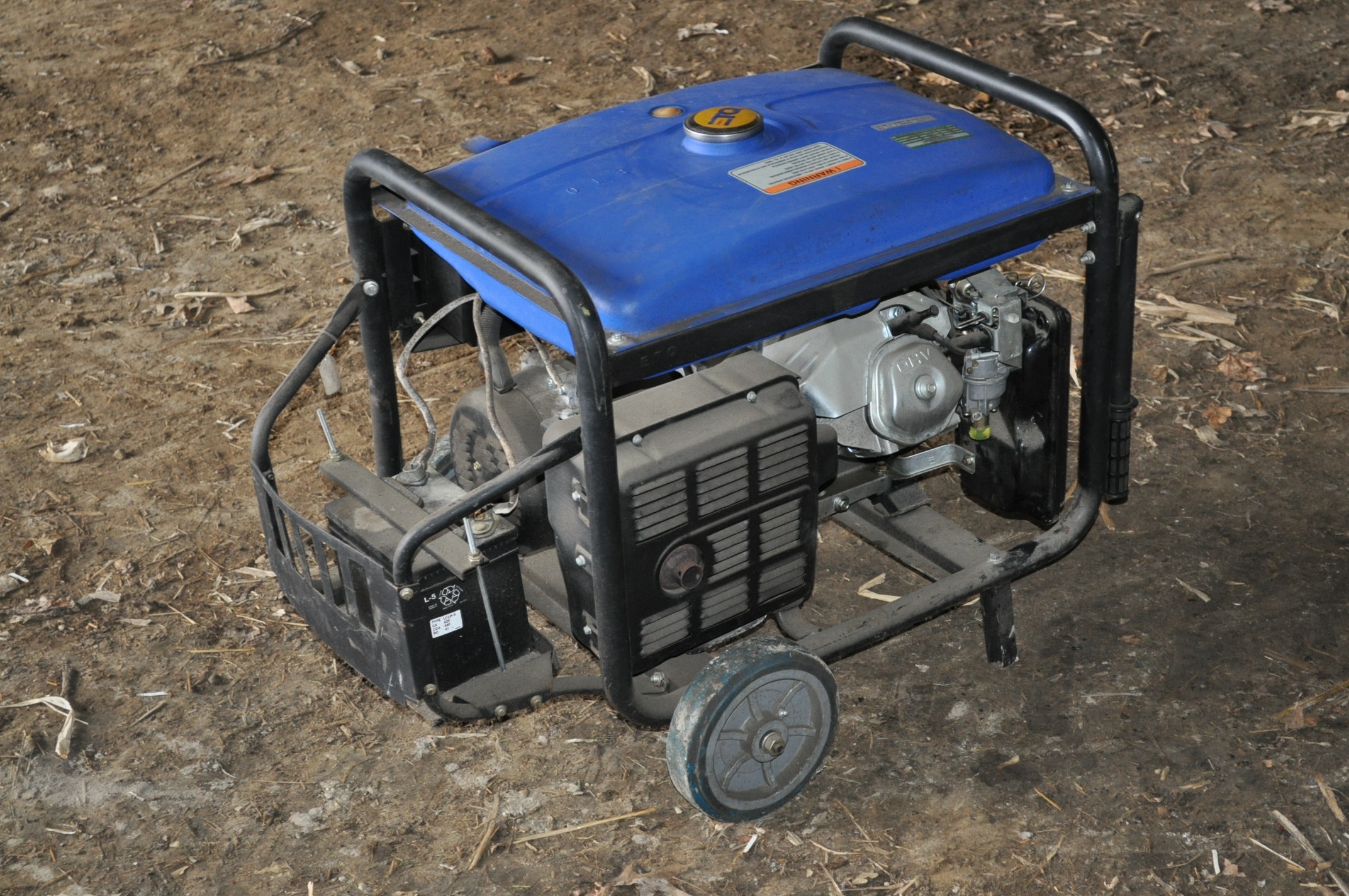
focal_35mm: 63
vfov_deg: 21.5
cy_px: 448
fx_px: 2358
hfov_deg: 31.9
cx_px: 674
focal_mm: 42
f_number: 5.3
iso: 800
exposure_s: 1/60
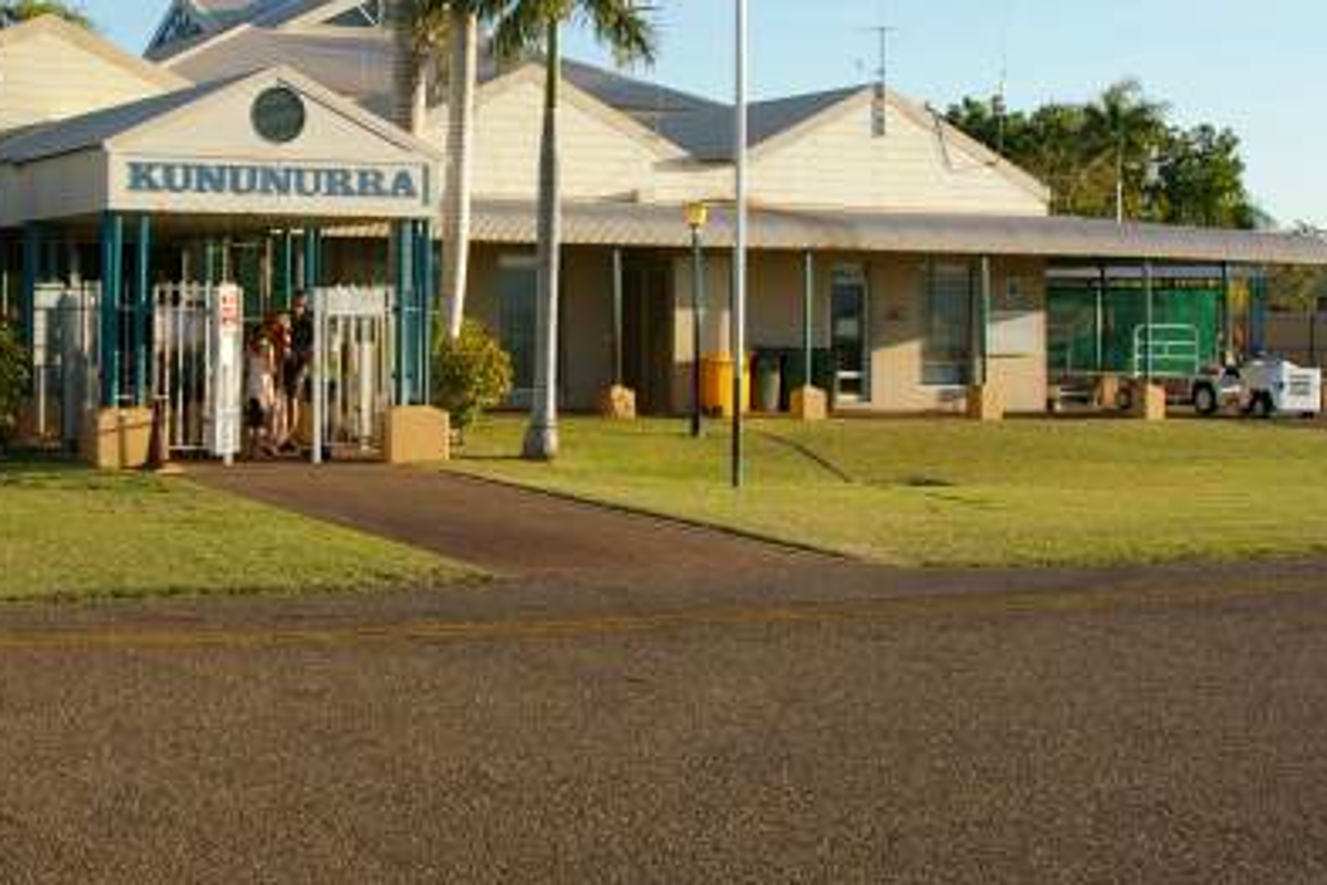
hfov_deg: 32.4
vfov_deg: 22.0
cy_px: 169
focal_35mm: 61
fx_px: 2248
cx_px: 358
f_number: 6.7
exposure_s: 1/350
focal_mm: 20
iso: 200
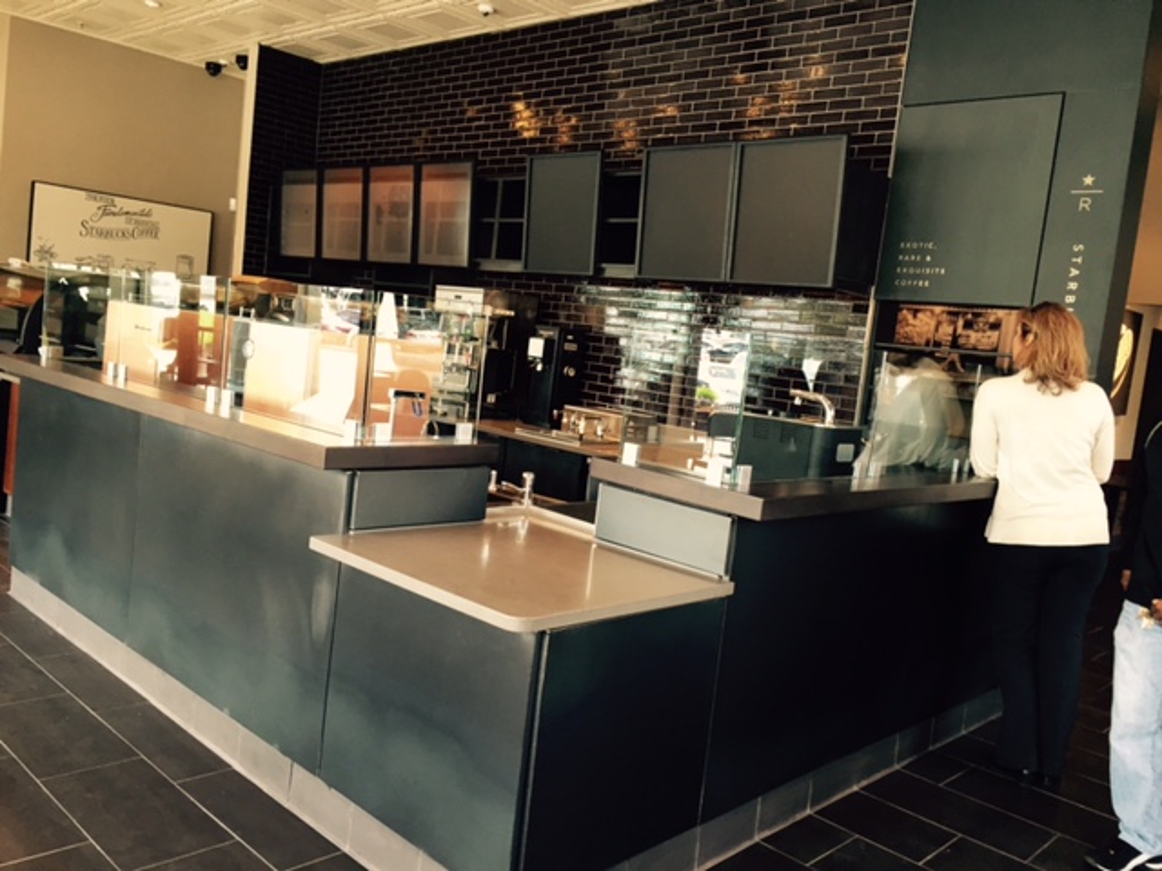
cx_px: 581
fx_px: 973
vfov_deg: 48.2
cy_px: 436
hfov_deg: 61.7
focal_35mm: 29
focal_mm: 4.15
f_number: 2.2
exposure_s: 1/30
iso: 40
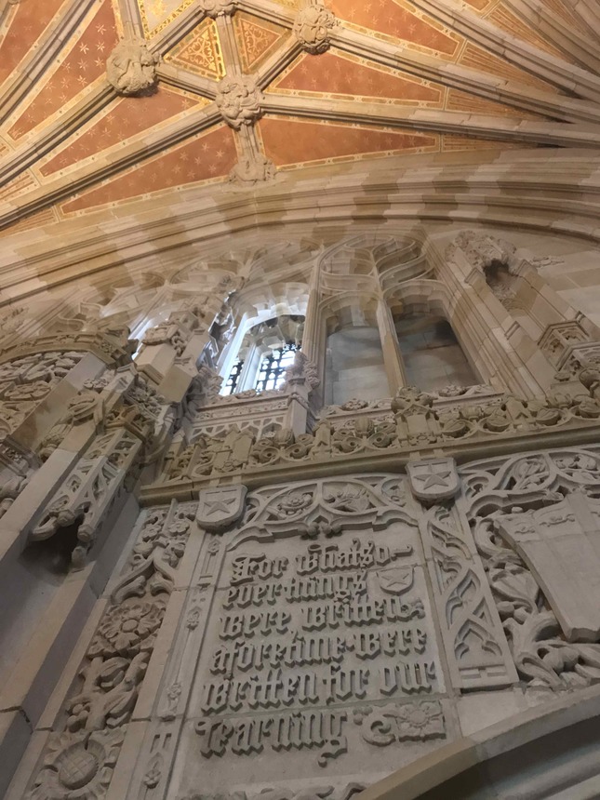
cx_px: 300
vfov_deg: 63.4
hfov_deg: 49.7
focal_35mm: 28
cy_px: 400
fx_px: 647
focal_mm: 3.99
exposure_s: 1/24
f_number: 1.8
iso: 200
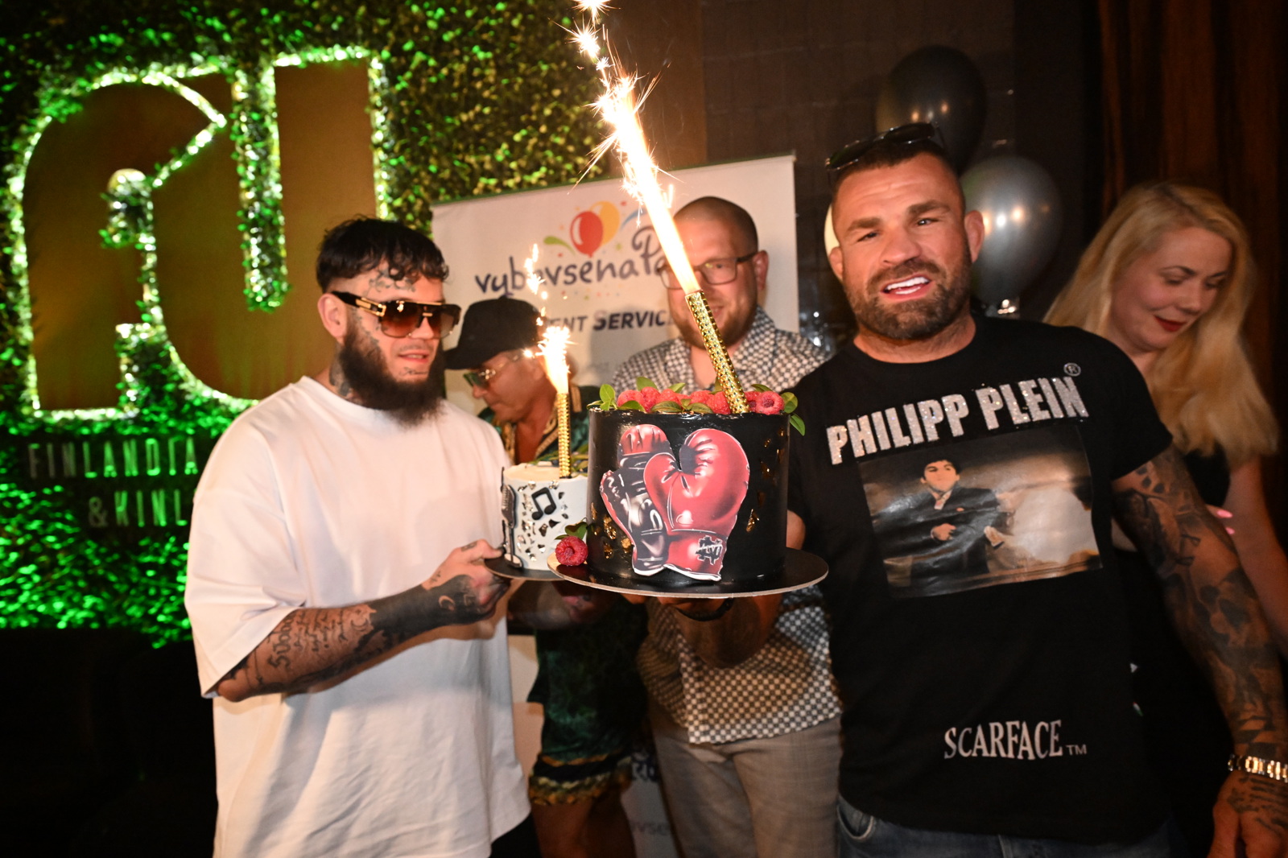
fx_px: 858
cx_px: 644
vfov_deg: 53.1
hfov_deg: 73.8
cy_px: 429
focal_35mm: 24
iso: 8000
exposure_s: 1/125
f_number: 5
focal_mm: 24
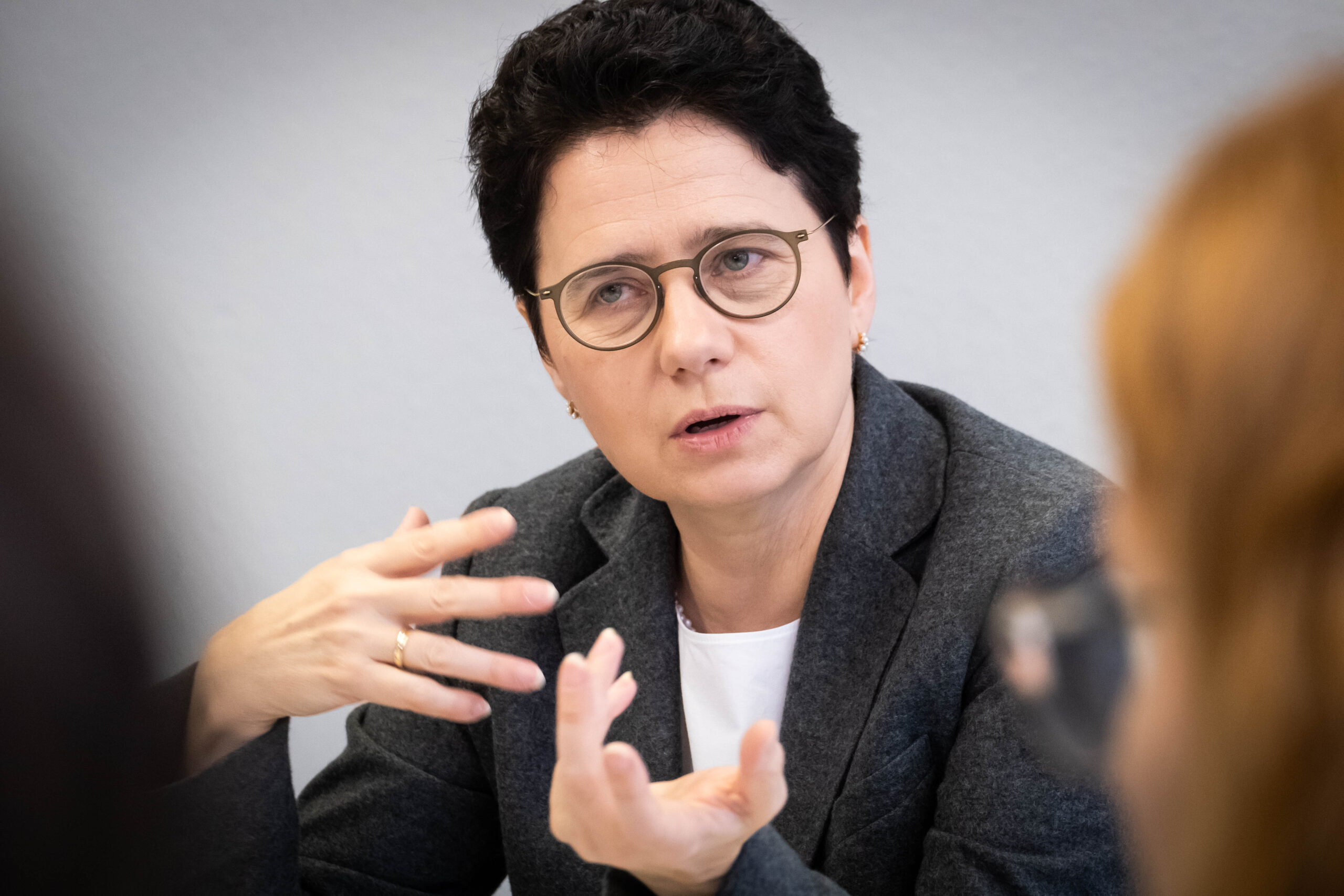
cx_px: 672
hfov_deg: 14.3
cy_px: 448
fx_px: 5339
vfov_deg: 9.6
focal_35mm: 143
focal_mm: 95
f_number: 5
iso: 3200
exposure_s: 1/200
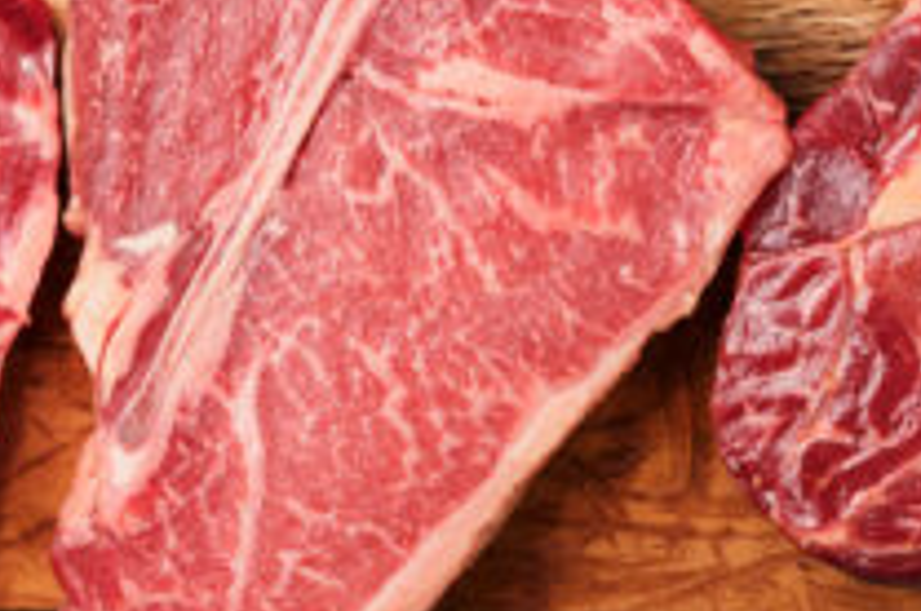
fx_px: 8506
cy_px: 407
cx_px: 159
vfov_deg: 4.1
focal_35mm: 333
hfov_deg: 6.2
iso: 160
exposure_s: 1/160
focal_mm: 60
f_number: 9
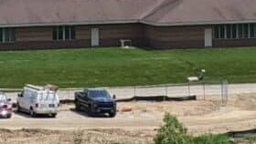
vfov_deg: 5.7
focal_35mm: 215
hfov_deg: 10.0
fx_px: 1461
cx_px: 132
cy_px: 38
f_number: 1.8
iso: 78
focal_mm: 4.44
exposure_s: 1/4695
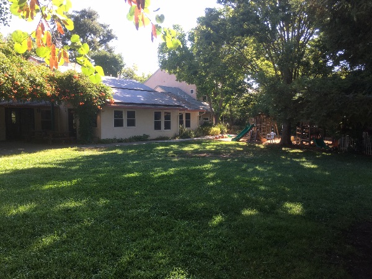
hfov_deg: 61.7
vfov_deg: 48.2
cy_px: 140
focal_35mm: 29
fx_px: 312
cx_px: 186
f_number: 2.2
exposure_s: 1/170
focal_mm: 4.15
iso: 25
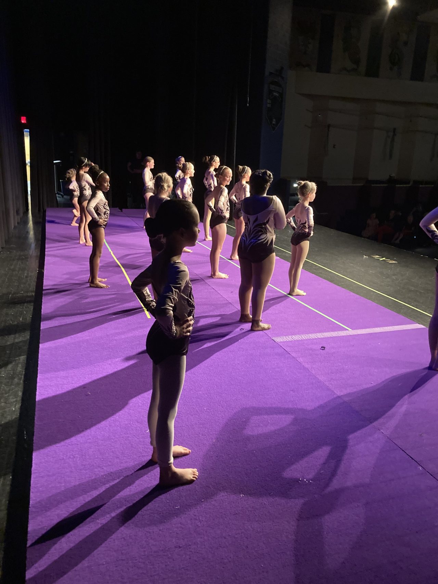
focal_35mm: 28
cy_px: 292
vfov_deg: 63.4
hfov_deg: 49.7
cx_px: 219
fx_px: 472
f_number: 1.8
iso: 640
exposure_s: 1/30
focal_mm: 3.99
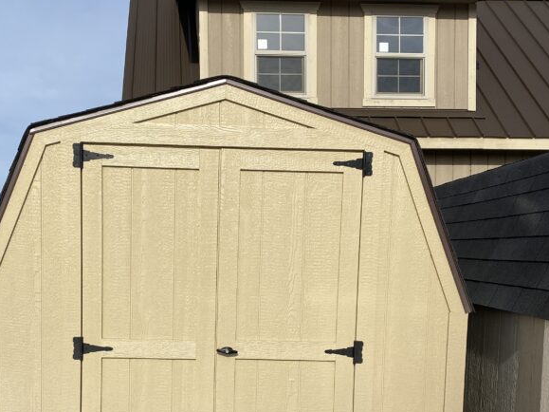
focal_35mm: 44
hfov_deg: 42.8
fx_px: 698
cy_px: 311
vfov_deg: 32.2
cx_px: 234
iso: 32
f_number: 1.8
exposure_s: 1/5025
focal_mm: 4.25
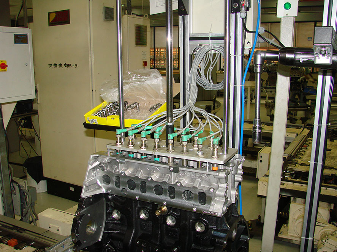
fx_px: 282
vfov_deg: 48.2
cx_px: 168
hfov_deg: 61.7
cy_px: 126
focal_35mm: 29
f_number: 2.2
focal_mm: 4.15
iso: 32
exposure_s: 1/126
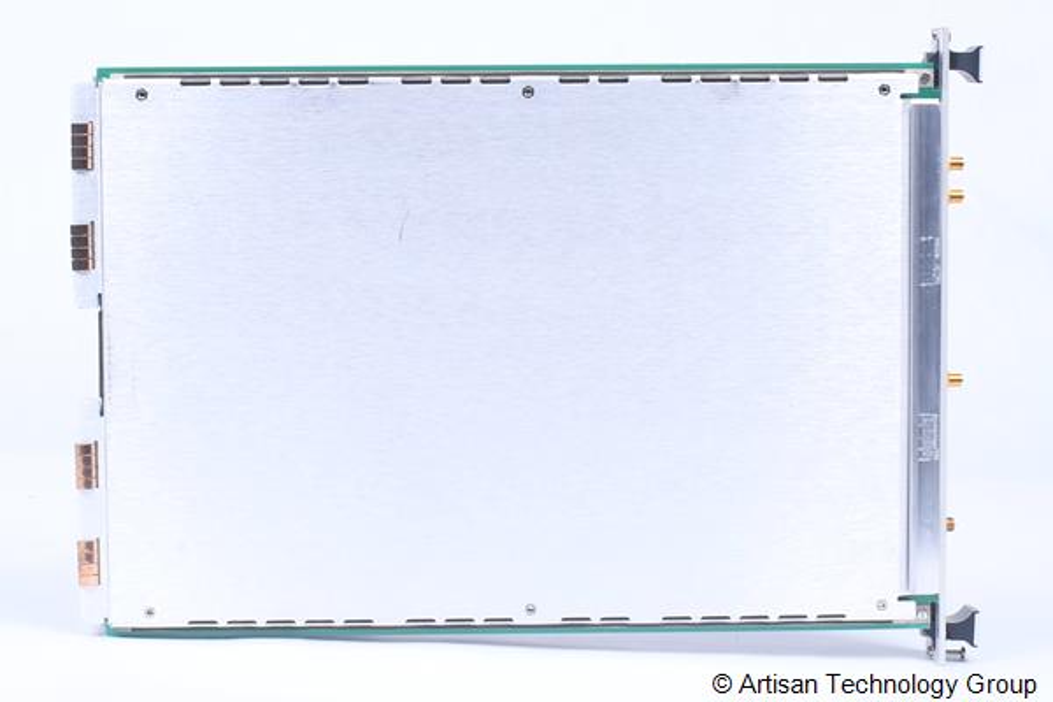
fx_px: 1082
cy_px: 351
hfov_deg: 51.9
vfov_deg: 35.9
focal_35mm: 37
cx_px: 526
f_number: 14
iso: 200
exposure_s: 1/200
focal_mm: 25
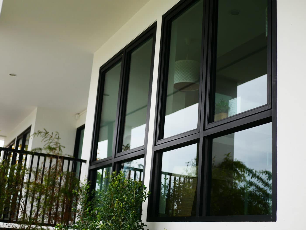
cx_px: 153
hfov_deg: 38.2
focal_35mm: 50
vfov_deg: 29.1
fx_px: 442
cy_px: 115
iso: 200
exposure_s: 1/1600
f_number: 1.7
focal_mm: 25
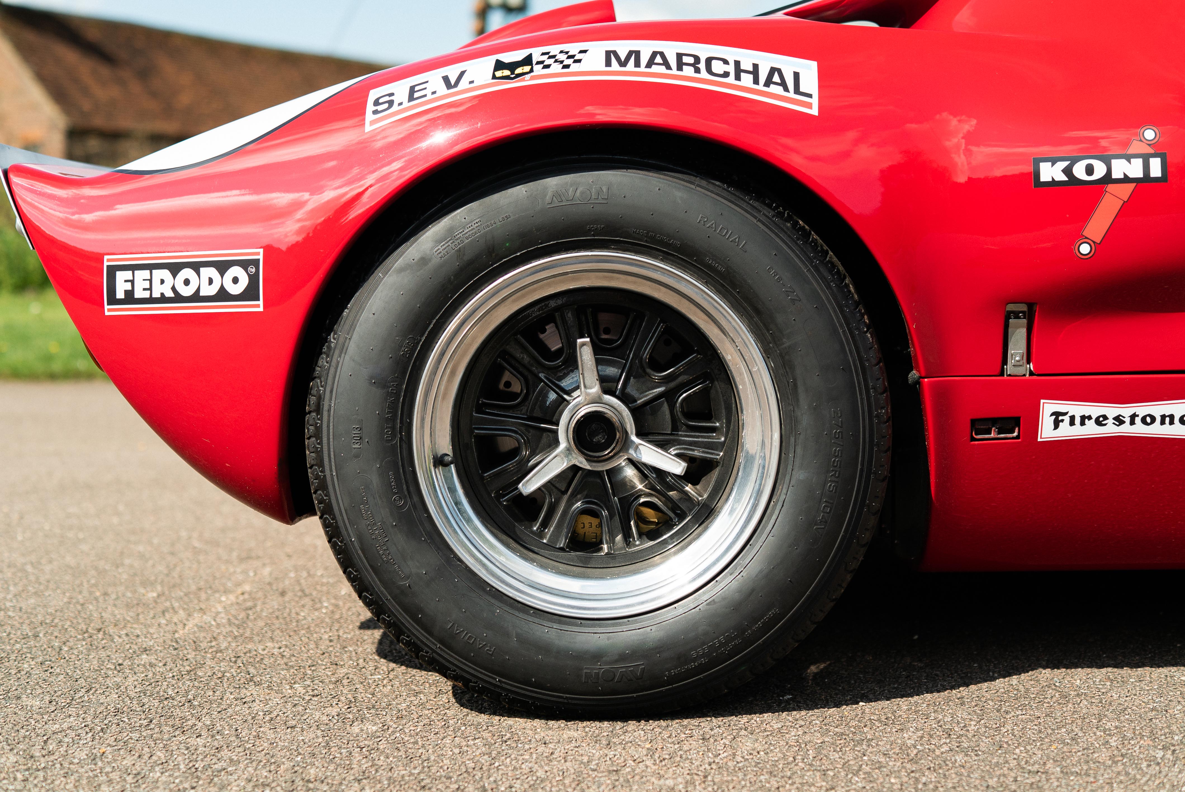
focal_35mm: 50
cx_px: 592
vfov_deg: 27.0
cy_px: 396
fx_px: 1647
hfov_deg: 39.6
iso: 250
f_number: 2.8
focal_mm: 50
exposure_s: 1/1600
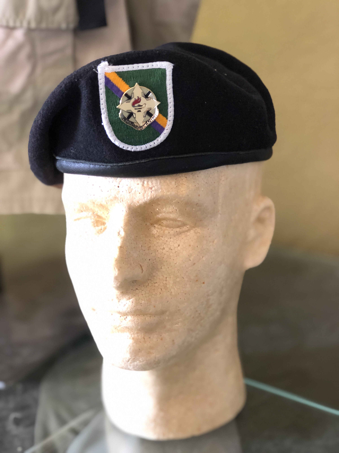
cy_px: 226
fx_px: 744
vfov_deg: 33.8
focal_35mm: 57
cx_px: 170
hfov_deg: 25.7
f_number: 2.8
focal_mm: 6.6
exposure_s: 1/30
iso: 250
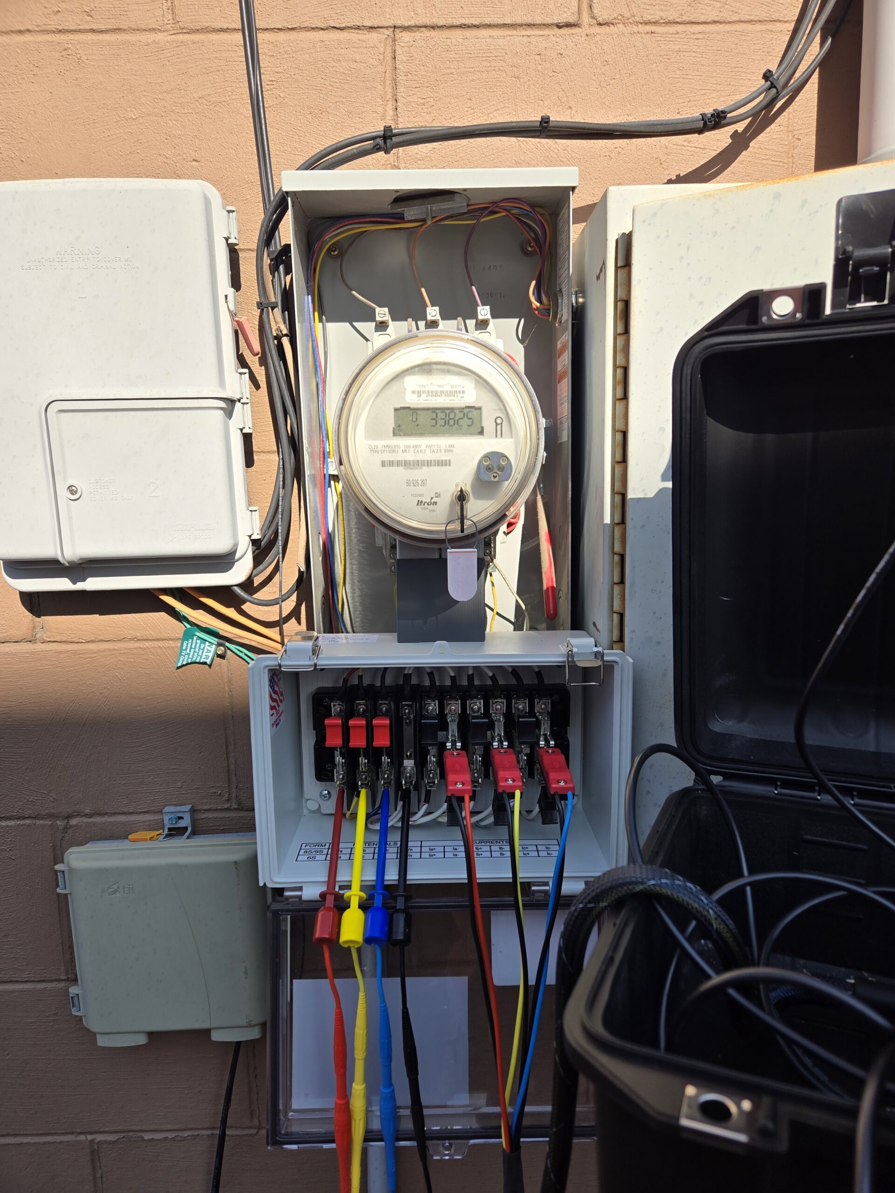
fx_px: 793
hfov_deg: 58.9
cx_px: 448
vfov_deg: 73.9
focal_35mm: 23
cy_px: 596
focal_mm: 5.4
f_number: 1.8
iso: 25
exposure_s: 1/1242
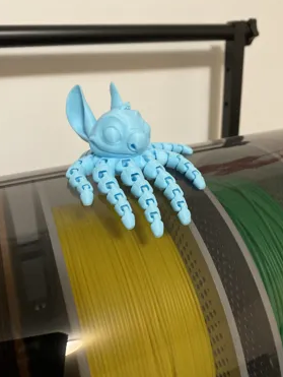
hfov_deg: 49.8
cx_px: 145
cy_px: 175
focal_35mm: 28
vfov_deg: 63.3
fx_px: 305
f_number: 1.8
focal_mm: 4.25
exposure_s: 1/60
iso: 500
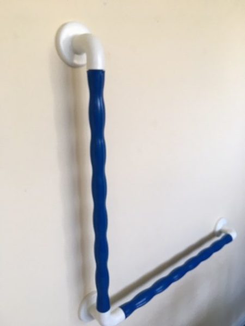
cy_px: 163
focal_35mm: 29
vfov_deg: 61.7
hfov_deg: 48.2
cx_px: 122
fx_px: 274
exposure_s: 1/33
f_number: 2.2
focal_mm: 4.15
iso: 40
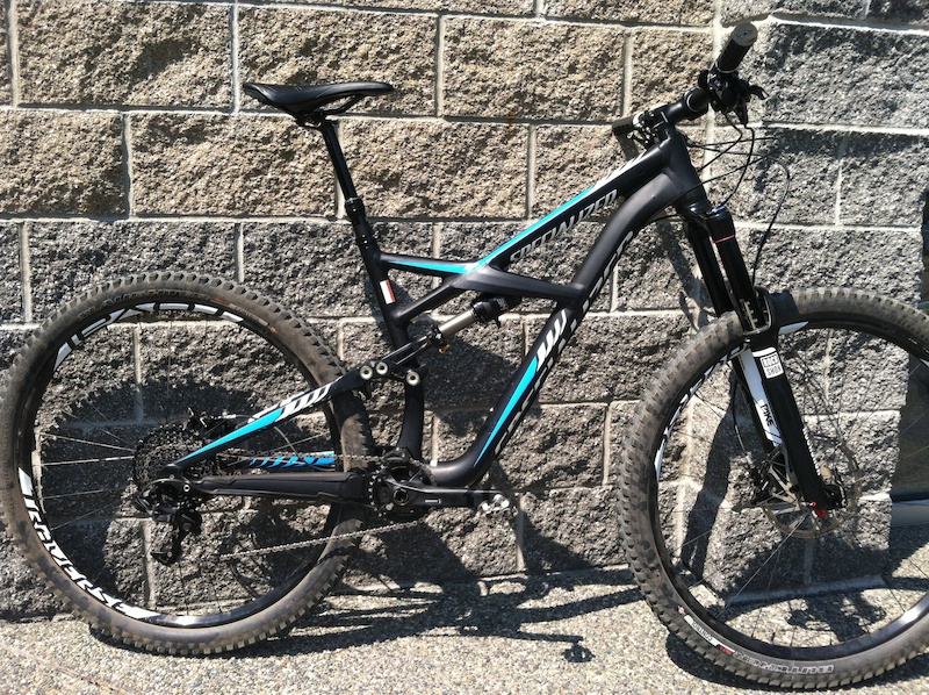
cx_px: 464
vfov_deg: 40.6
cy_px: 348
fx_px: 938
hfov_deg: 52.7
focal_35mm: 35
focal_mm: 3.85
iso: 80
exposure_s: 1/625
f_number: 2.8
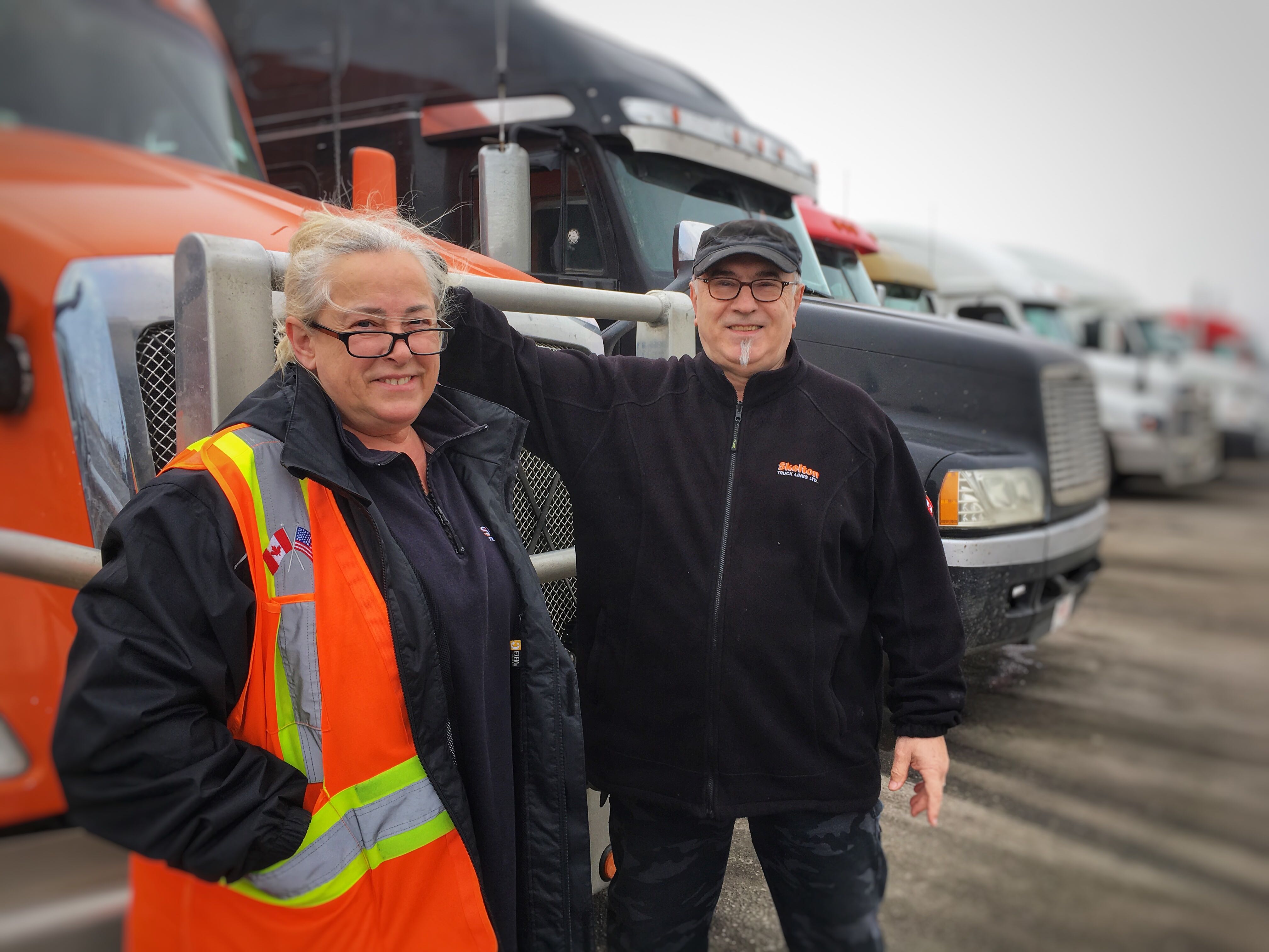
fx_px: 1063
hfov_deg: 61.7
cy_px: 476
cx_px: 634
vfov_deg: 48.2
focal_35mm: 29
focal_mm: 4.15
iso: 25
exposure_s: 1/641
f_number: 2.2
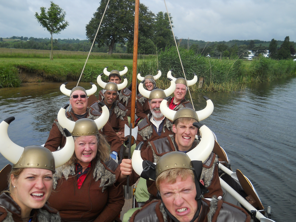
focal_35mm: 41
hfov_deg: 45.8
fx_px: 351
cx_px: 148
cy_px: 111
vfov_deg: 35.1
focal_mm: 6.72
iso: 80
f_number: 5.5
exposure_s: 1/320
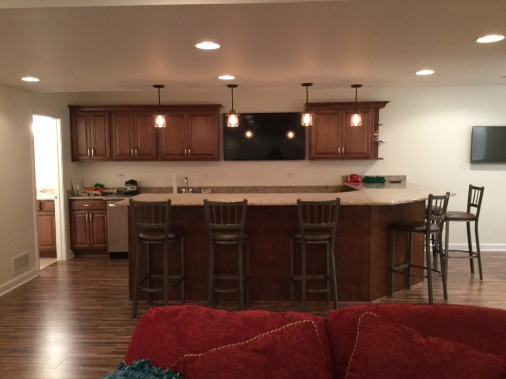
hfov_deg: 58.4
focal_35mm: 31
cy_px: 190
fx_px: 453
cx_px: 253
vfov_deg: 45.4
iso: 200
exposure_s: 1/15
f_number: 2.4
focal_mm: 3.3
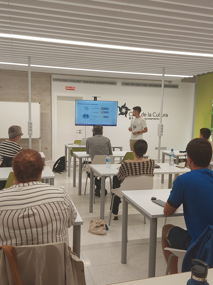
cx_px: 106
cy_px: 142
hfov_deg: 56.8
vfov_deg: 71.6
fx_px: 197
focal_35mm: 24
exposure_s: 1/100
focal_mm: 5.23
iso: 50
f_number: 1.8
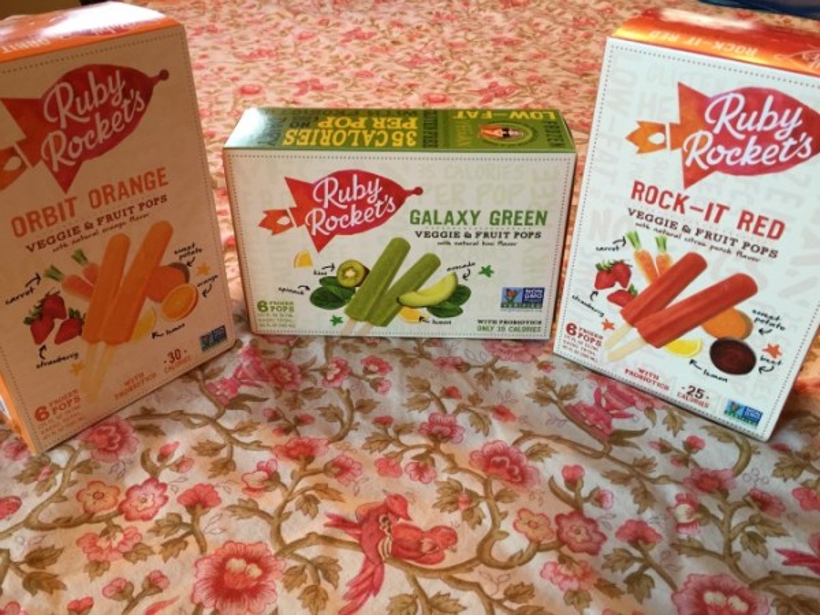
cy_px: 308
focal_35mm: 29
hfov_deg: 61.7
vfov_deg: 48.2
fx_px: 687
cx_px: 410
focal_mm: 4.15
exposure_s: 1/30
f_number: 2.2
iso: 80
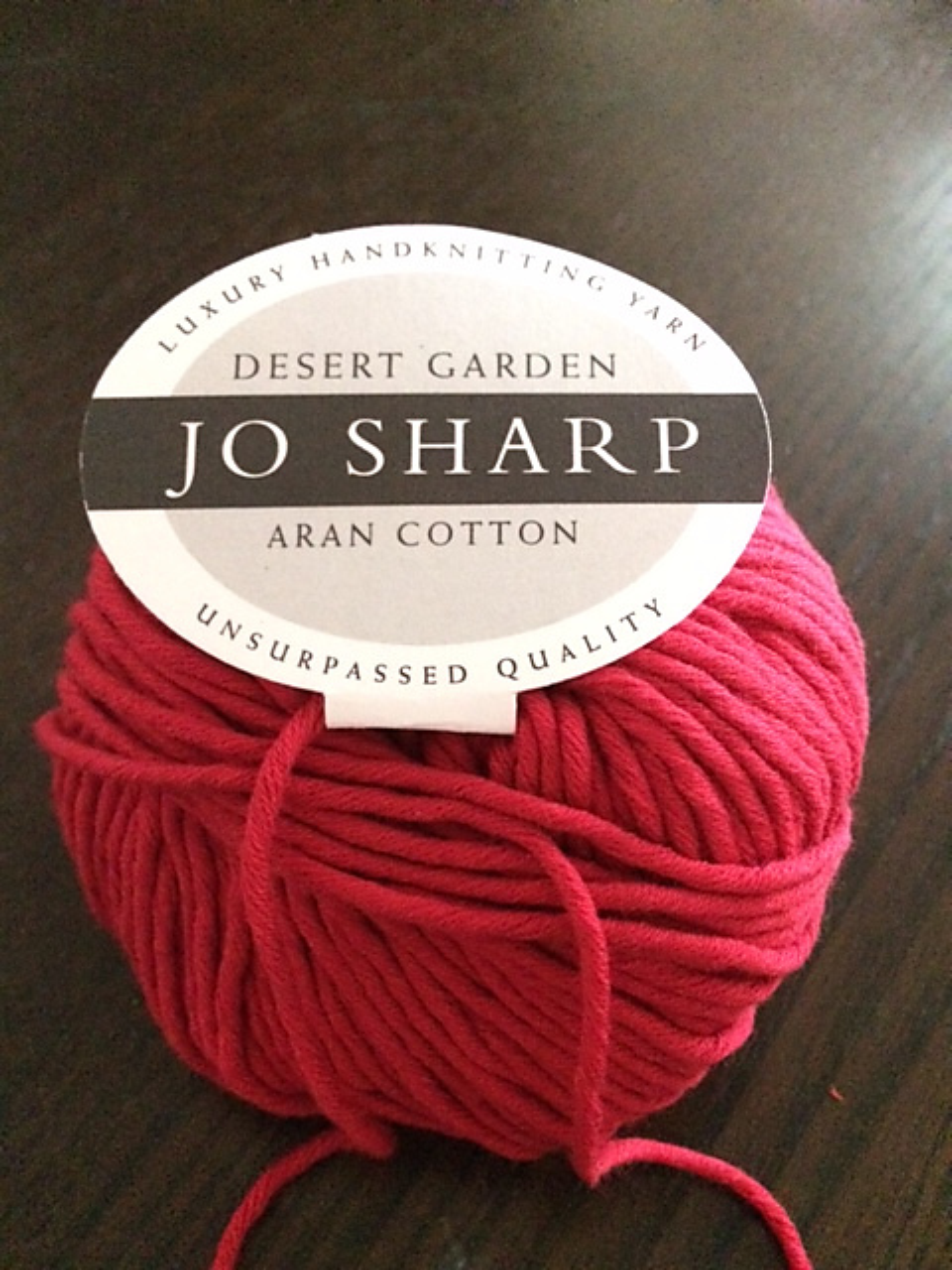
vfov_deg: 61.7
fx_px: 1063
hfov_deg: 48.2
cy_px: 635
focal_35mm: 29
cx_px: 476
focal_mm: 4.15
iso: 1000
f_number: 2.2
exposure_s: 1/17
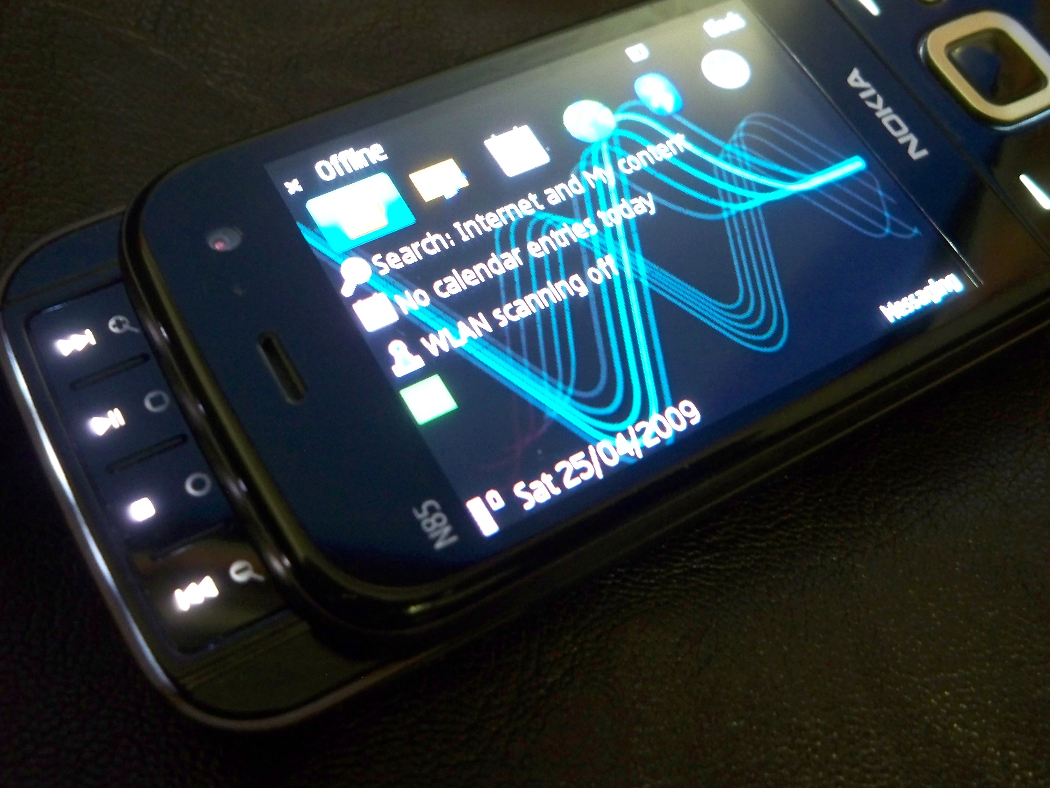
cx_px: 585
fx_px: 1365
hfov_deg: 42.0
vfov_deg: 32.1
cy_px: 315
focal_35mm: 45
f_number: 3.1
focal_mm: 7.9
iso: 400
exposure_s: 1/2
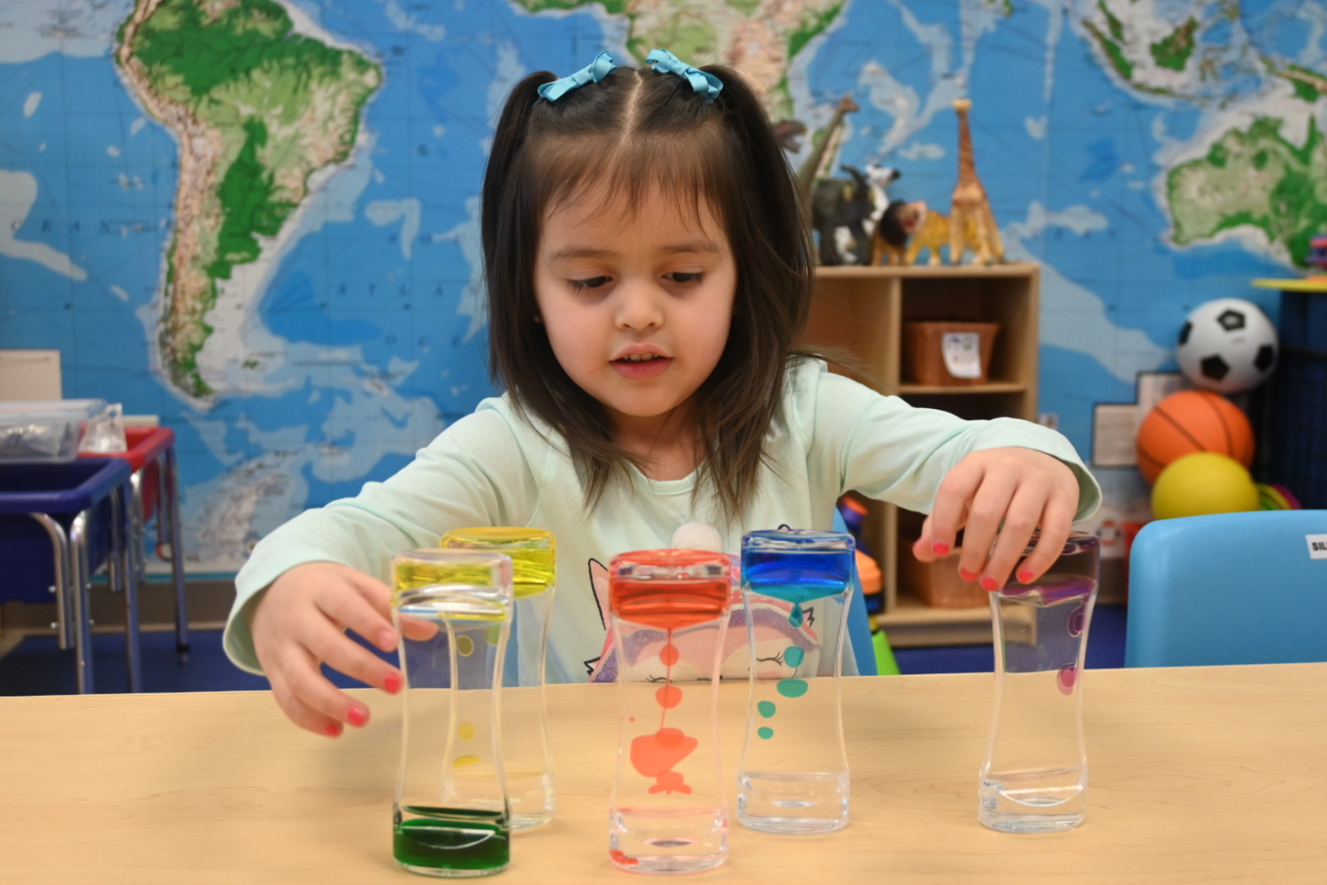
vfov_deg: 32.4
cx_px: 664
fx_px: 1520
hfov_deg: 47.2
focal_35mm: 41
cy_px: 442
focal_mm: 27.5
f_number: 4.5
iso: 900
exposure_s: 1/125
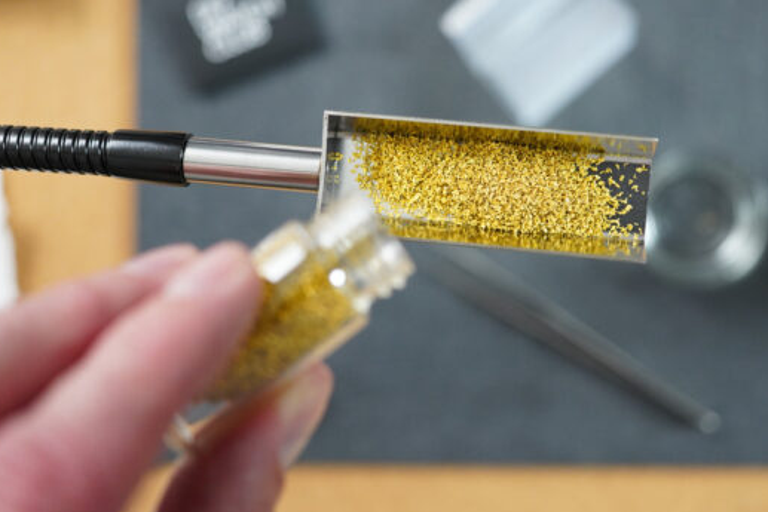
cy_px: 214
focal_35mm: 52
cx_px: 477
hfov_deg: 38.0
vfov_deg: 26.0
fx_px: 1110
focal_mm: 35
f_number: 2.8
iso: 2500
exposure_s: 1/100
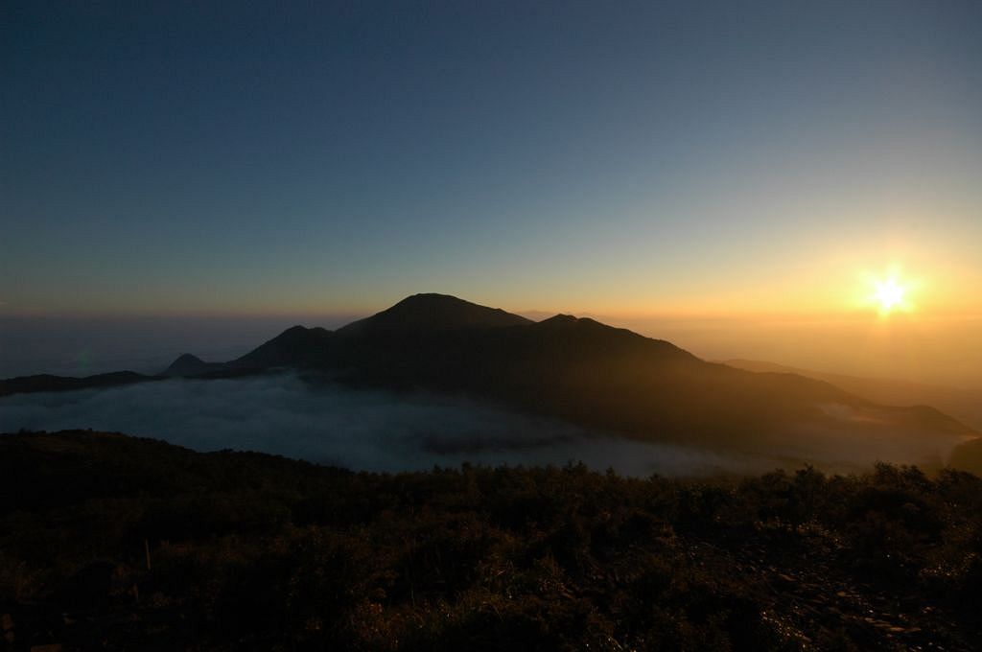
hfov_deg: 100.5
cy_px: 326
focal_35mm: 15
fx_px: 409
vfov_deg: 77.2
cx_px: 491
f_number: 10
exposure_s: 1/320
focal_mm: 10
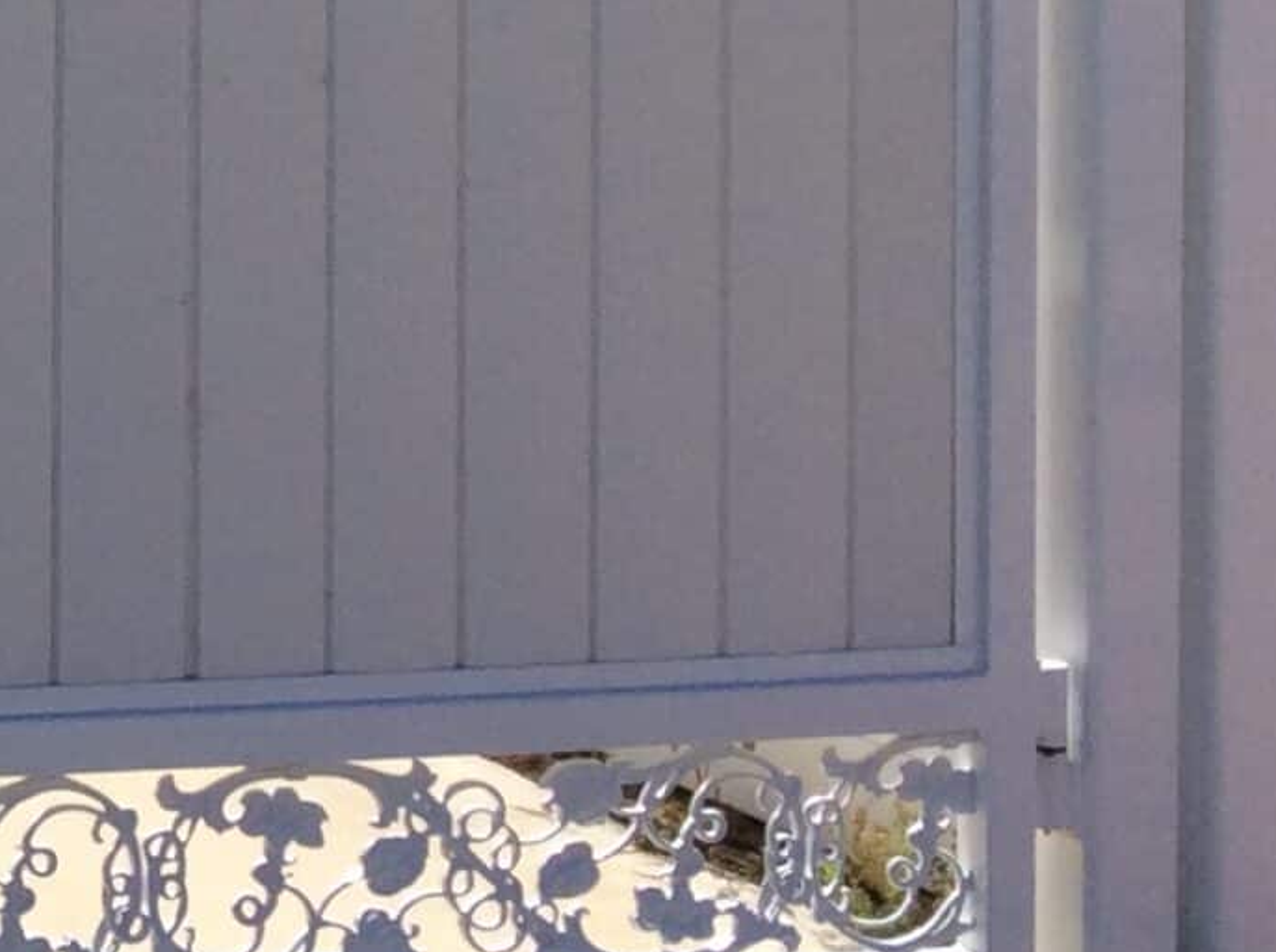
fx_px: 4527
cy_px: -161
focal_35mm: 123
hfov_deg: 14.5
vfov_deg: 11.8
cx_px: -836
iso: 32
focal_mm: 3.3
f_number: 2.4
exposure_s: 1/2119
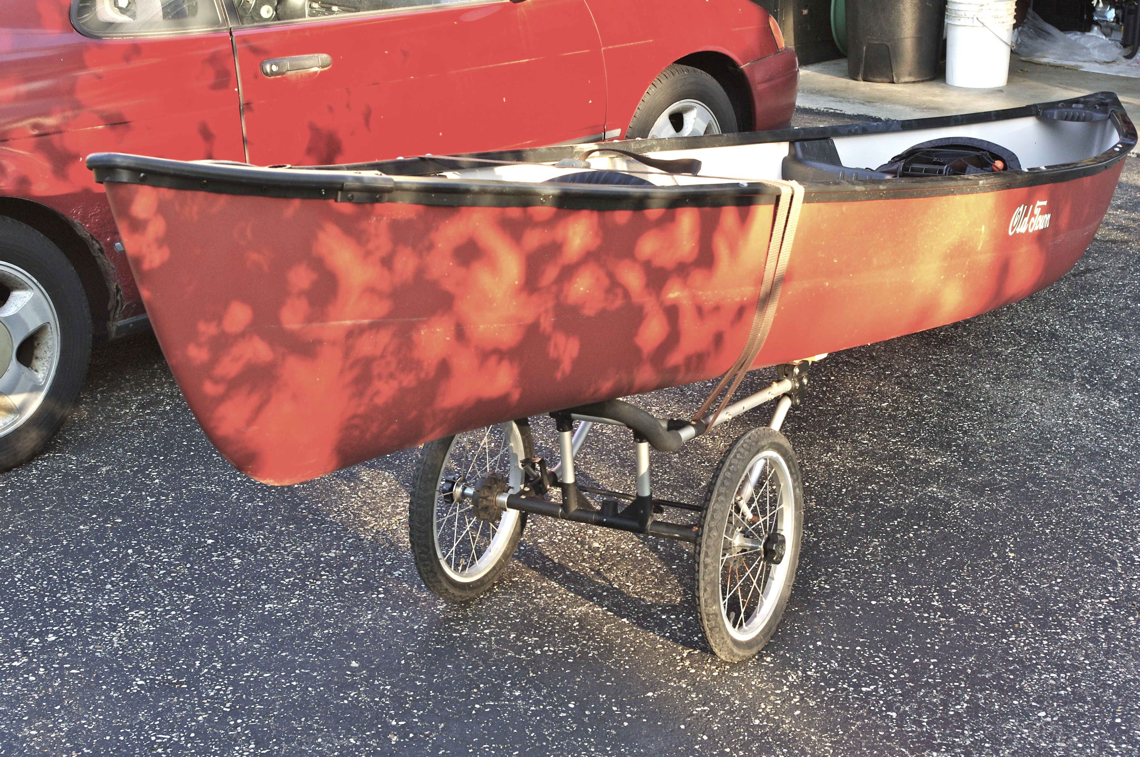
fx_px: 1898
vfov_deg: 22.6
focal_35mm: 60
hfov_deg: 33.4
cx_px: 570
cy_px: 378
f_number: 9
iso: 400
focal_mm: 40
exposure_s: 1/80
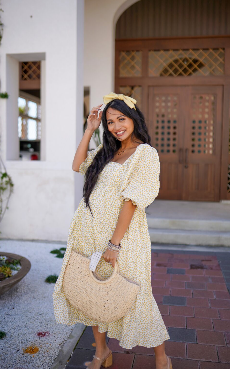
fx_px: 361
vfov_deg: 54.0
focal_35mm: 36
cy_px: 185
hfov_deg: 35.3
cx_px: 123
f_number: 1.6
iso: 100
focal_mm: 35
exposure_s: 1/2000
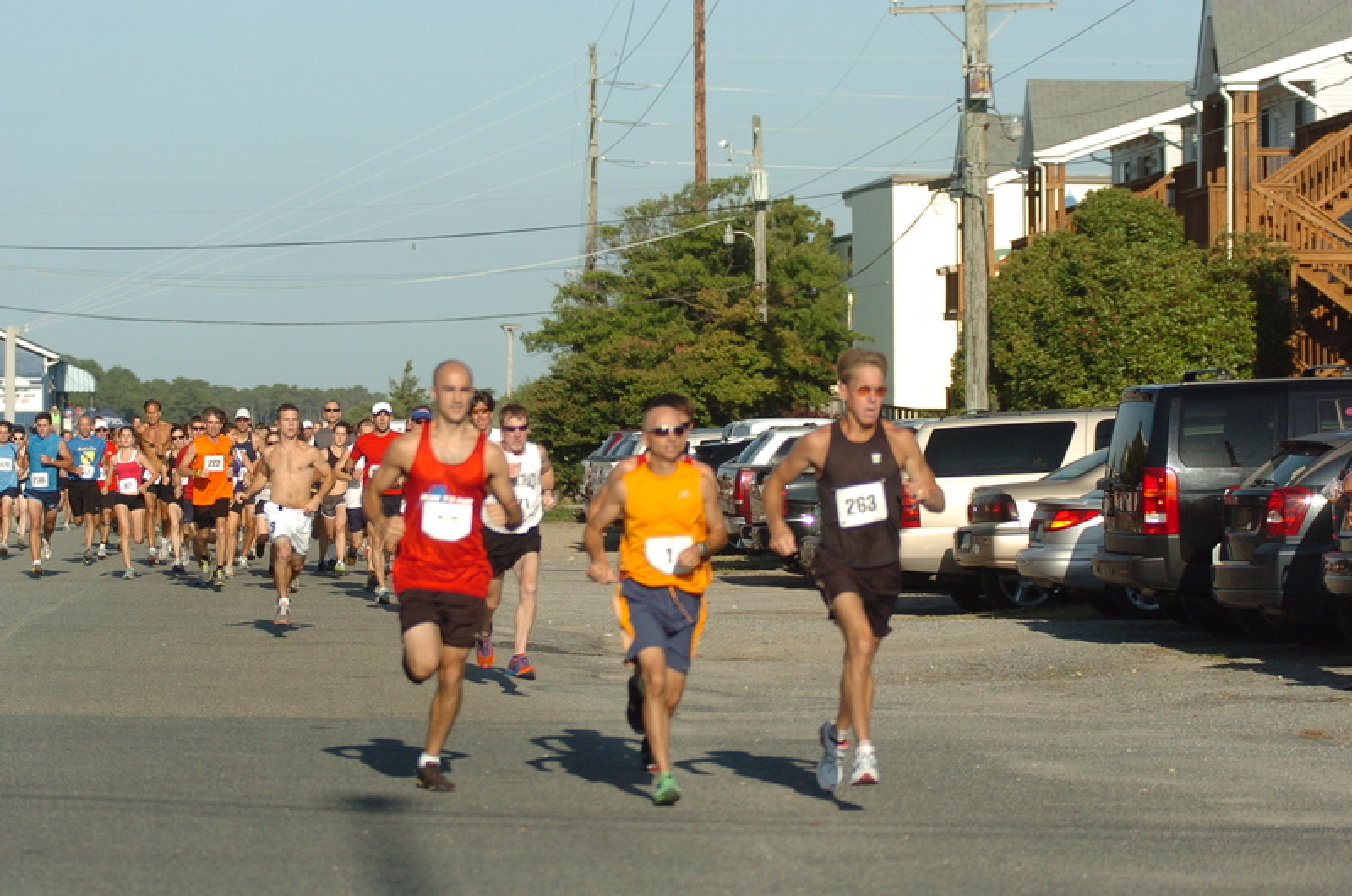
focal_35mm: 135
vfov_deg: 10.1
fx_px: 5060
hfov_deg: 15.2
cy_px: 448
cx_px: 676
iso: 400
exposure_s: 1/8000
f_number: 2.8
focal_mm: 90
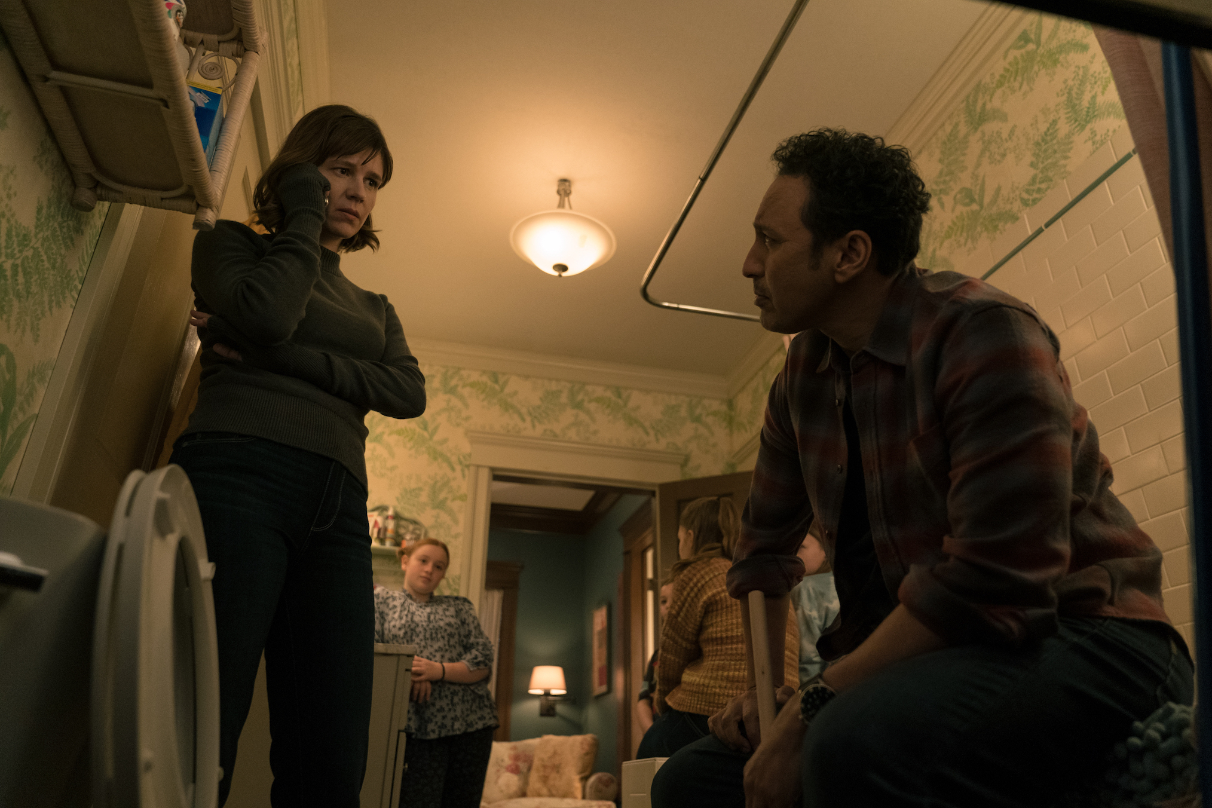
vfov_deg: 53.1
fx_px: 808
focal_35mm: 24
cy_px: 404
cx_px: 606
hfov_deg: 73.7
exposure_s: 1/125
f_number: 2.8
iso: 5000
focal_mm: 24
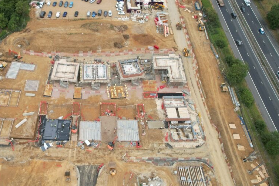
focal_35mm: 35
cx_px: 88
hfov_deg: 53.1
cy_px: 74
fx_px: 271
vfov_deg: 37.7
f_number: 2.8
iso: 100
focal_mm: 8.38
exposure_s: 1/640
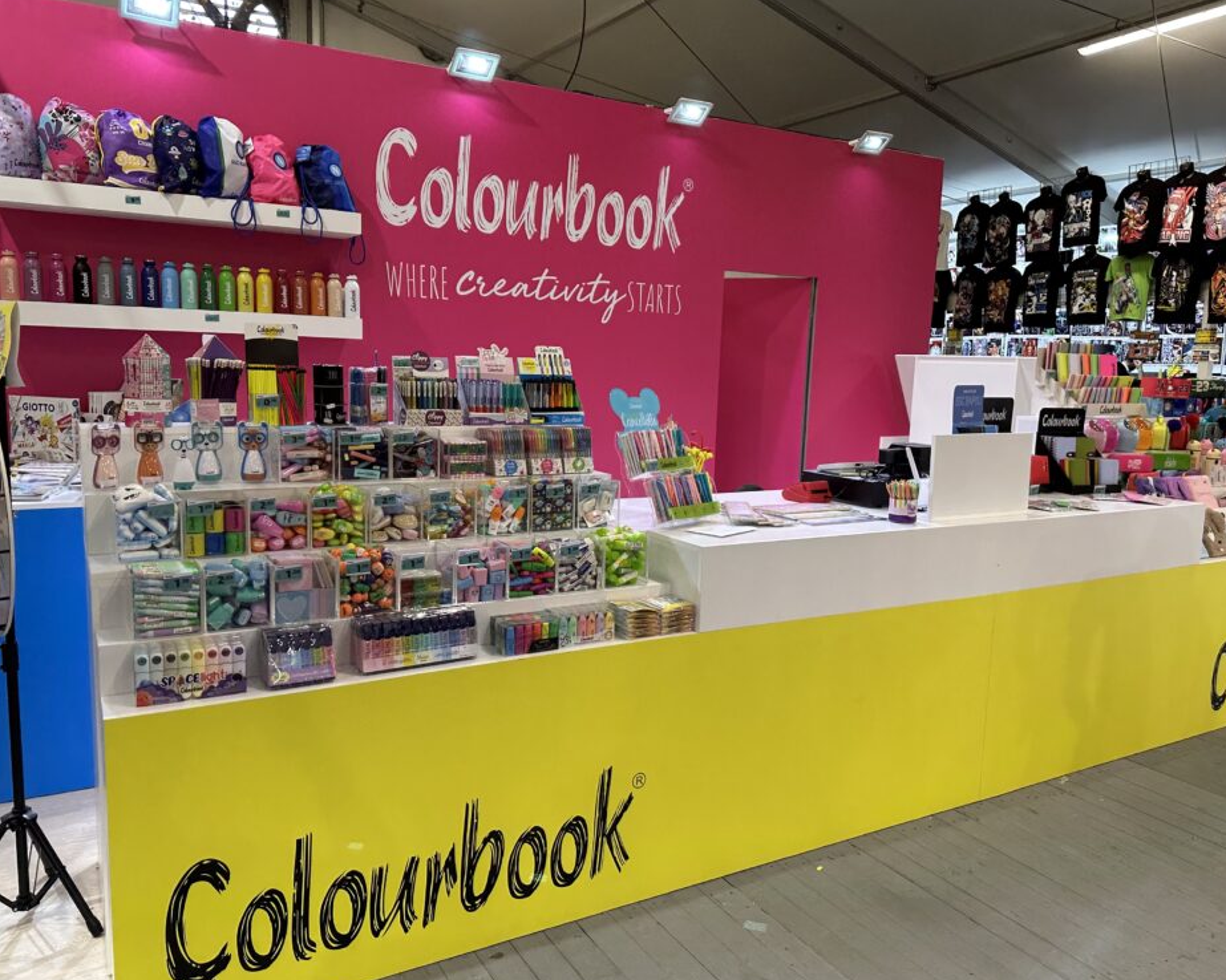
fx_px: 943
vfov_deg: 54.9
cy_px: 485
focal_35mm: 26
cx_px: 615
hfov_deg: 66.0
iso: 125
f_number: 1.78
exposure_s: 1/100
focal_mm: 6.86
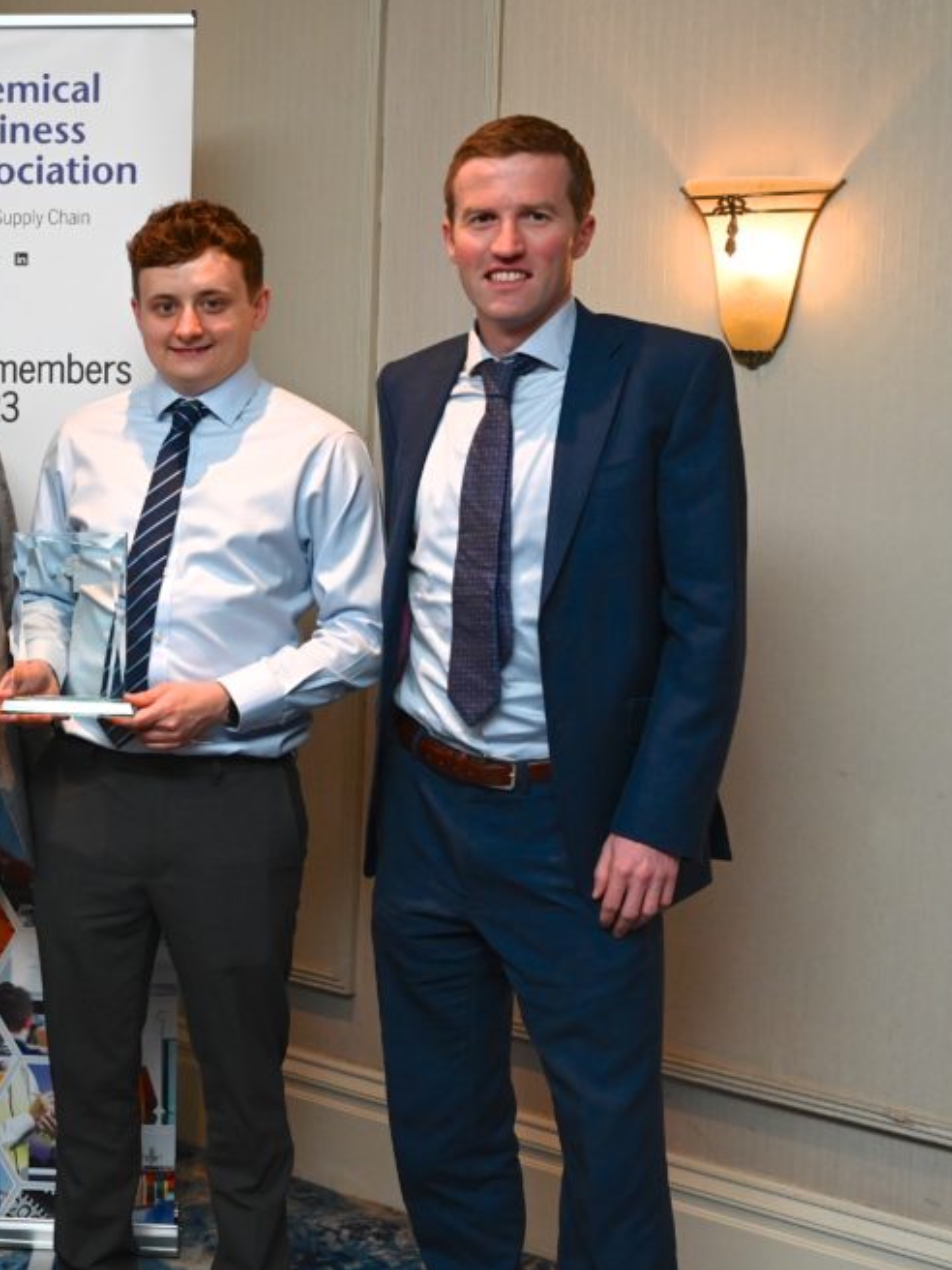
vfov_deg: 35.5
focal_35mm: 54
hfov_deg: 25.8
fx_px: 1980
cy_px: 619
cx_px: 19
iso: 3200
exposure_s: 1/160
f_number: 5
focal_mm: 36
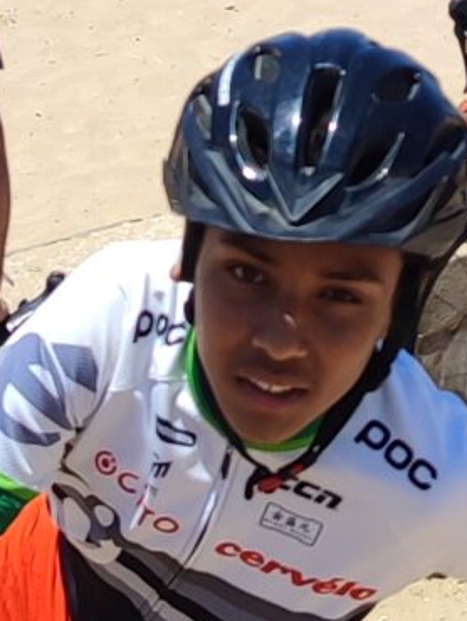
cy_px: -502
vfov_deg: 11.1
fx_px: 2983
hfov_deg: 8.8
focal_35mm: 166
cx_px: 665
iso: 50
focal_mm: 5.89
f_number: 1.89
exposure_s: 1/651
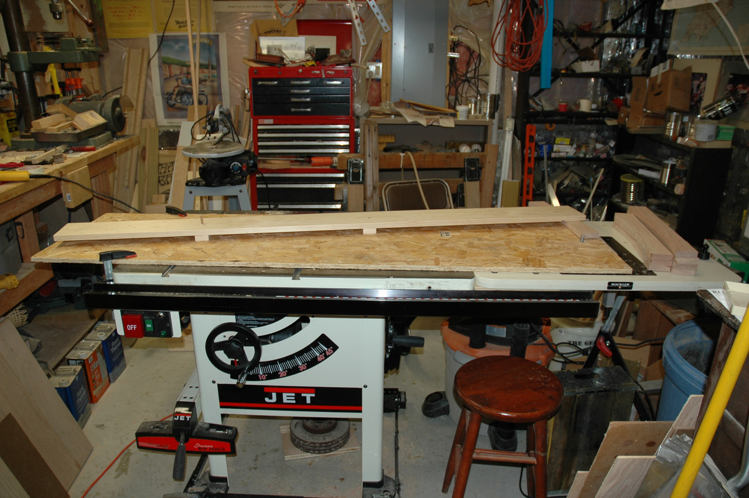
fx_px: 561
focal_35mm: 27
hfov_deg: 67.4
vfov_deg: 47.9
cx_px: 374
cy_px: 249
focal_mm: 18
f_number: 3.5
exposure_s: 1/60
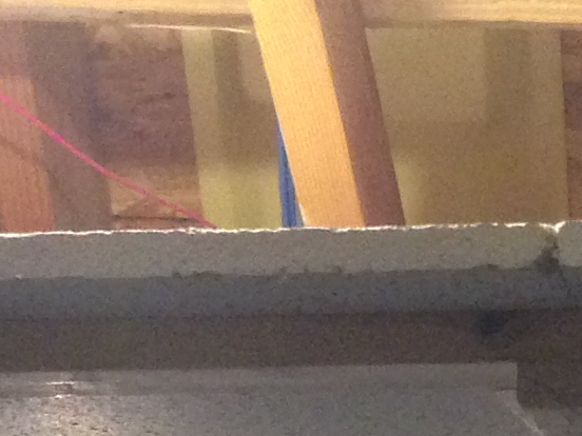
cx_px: 1054
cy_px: 1031
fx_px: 3279
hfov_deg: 9.6
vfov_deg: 7.2
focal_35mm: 195
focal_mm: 4.12
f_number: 2.4
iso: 320
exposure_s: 1/20
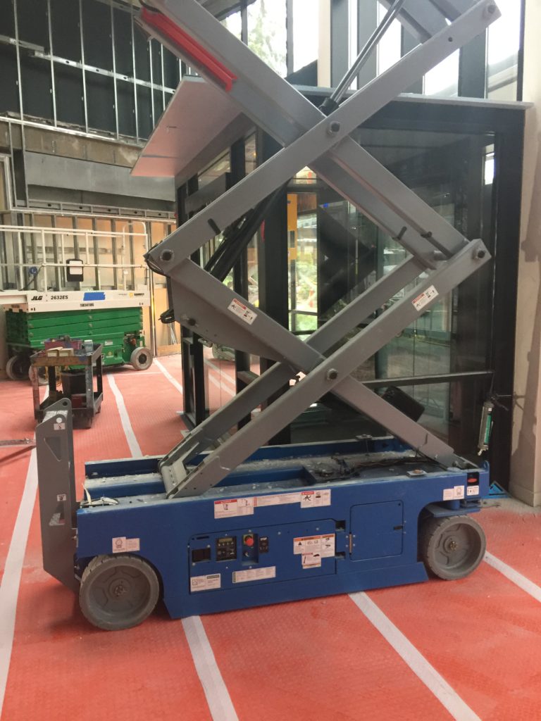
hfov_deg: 48.2
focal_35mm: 29
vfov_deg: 61.7
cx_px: 270
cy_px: 360
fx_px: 604
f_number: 2.2
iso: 100
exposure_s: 1/15
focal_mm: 4.15
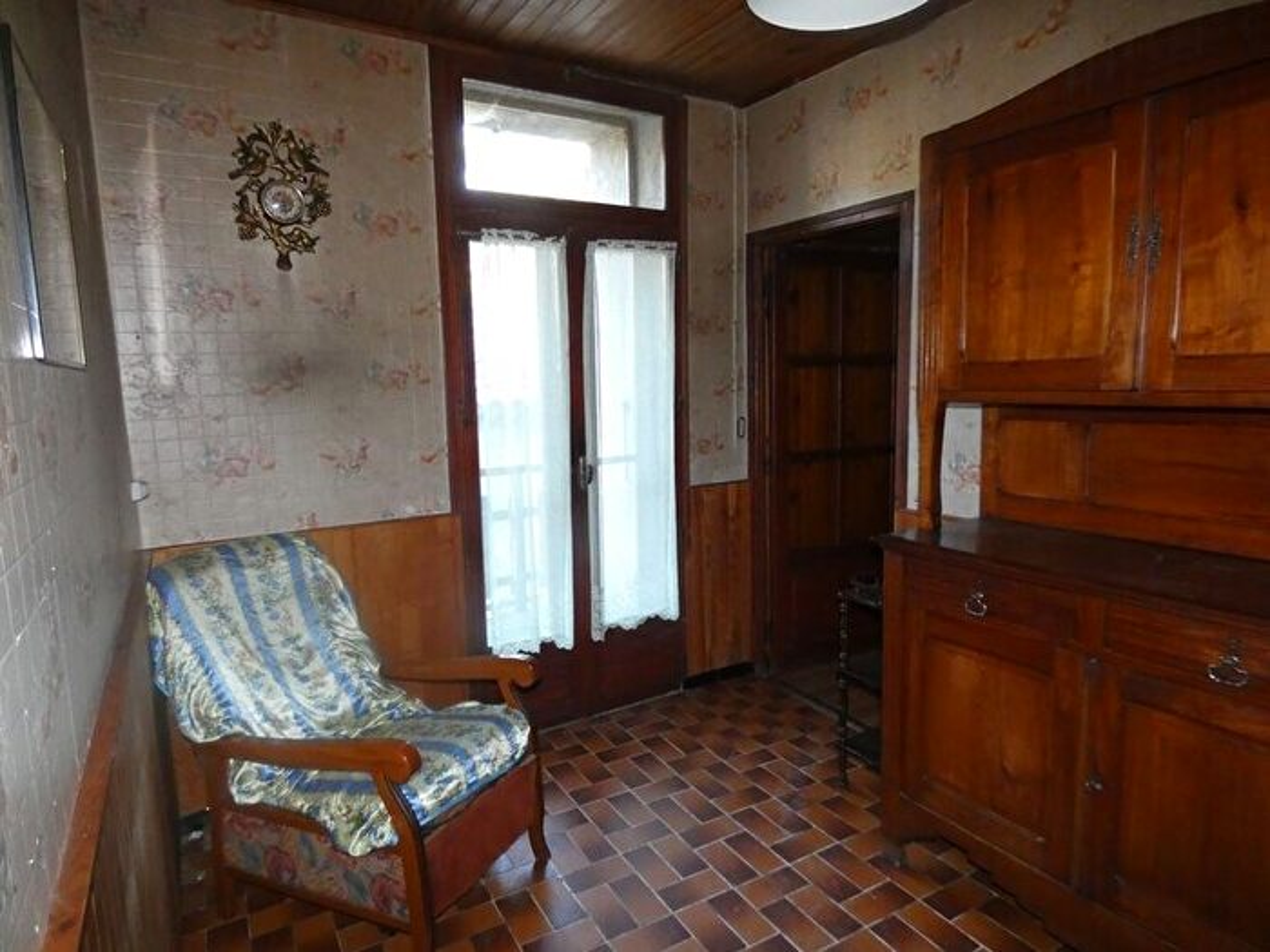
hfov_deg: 81.7
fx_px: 734
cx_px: 635
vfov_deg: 66.0
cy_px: 476
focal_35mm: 20
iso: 800
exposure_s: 1/60
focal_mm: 3.6
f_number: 2.8
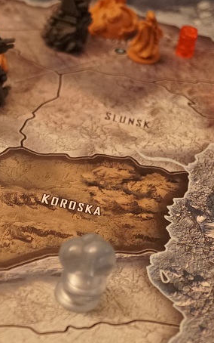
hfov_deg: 11.8
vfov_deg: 19.1
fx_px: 1016
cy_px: 181
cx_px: -47
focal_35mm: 109
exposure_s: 1/60
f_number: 3.5
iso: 1600
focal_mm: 30
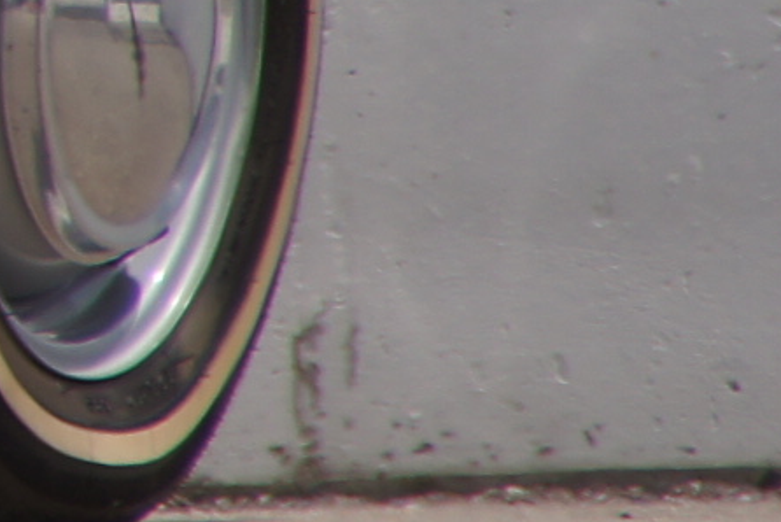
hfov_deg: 0.7
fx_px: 64971
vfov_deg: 0.5
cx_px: -1902
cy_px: -960
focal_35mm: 2993
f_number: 6.3
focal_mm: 250
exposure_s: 1/500
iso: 100
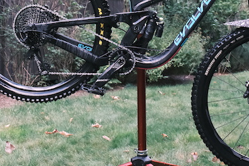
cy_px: 22
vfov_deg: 17.1
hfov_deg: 25.6
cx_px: 156
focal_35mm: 79
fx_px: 546
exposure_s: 1/80
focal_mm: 24
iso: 4000
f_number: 4
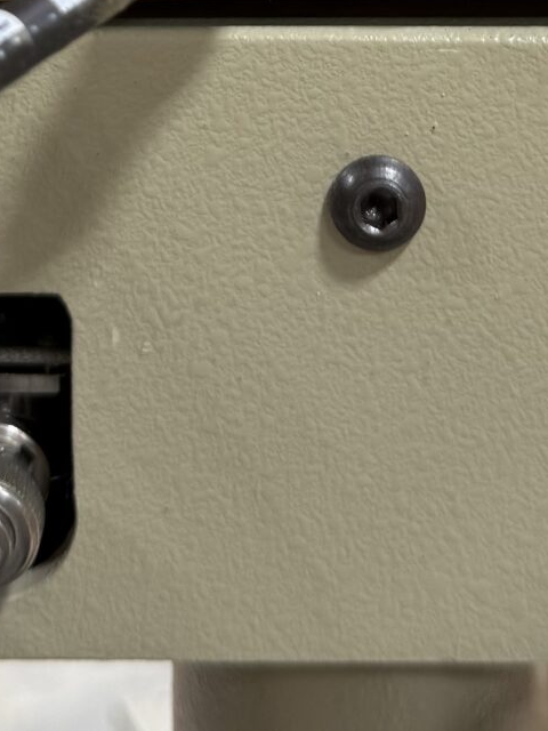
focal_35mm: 96
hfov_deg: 15.4
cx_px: 280
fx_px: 2026
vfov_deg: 18.4
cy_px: -322
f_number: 1.78
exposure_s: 1/121
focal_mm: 6.76
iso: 80
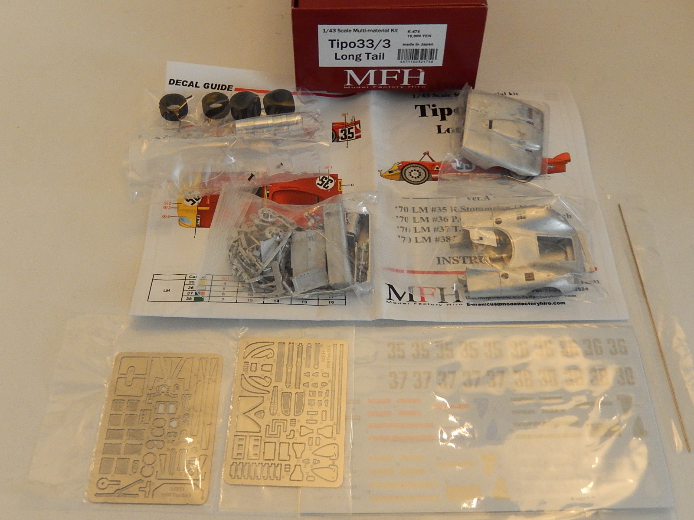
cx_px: 347
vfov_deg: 35.1
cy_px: 260
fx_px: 822
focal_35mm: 41
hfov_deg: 45.8
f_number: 4.2
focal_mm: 7.3
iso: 560
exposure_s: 1/8
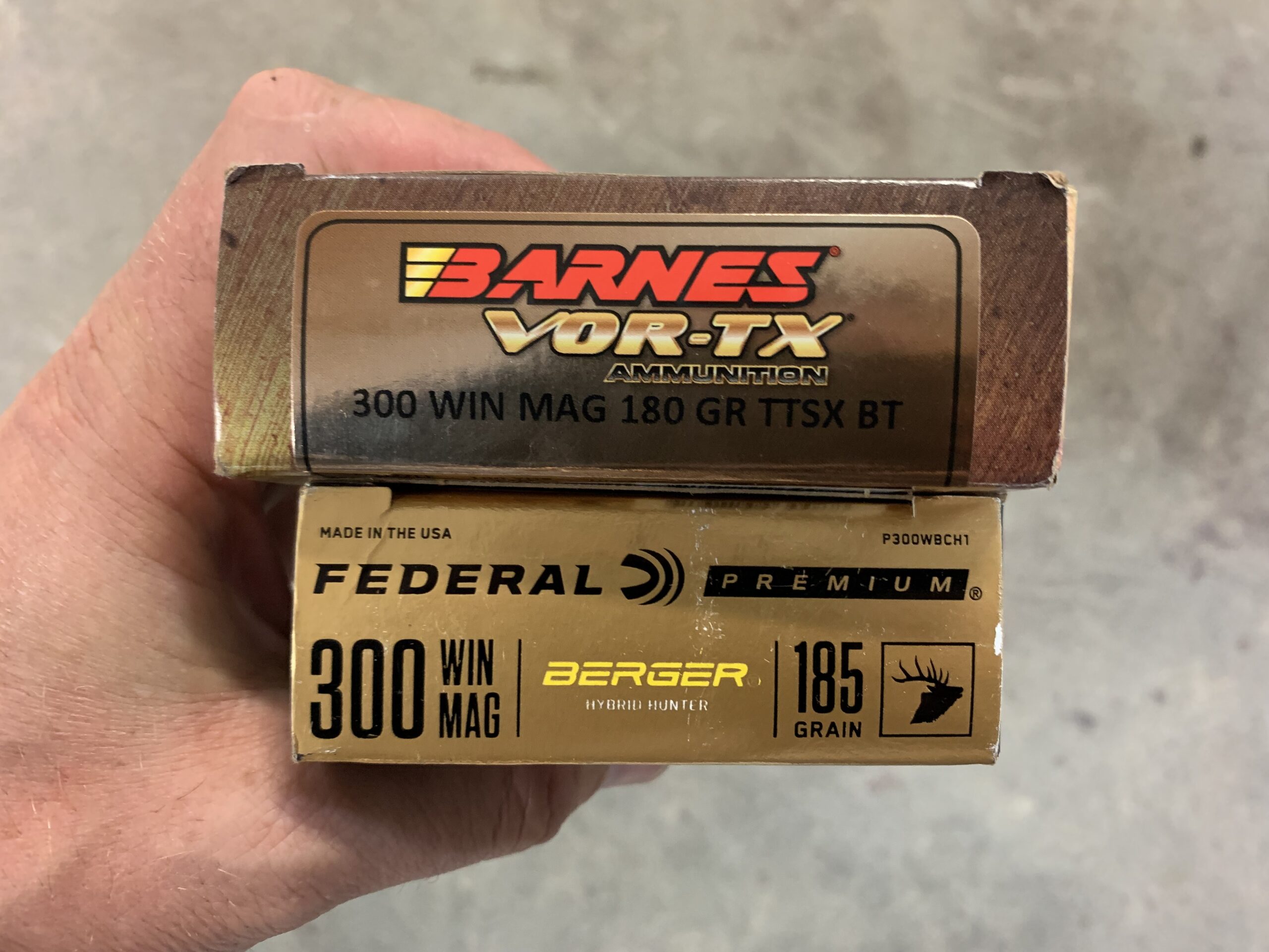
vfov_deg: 53.1
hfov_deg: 67.3
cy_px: 476
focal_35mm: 26
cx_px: 634
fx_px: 953
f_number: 1.8
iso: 320
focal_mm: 4.25
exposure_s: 1/60
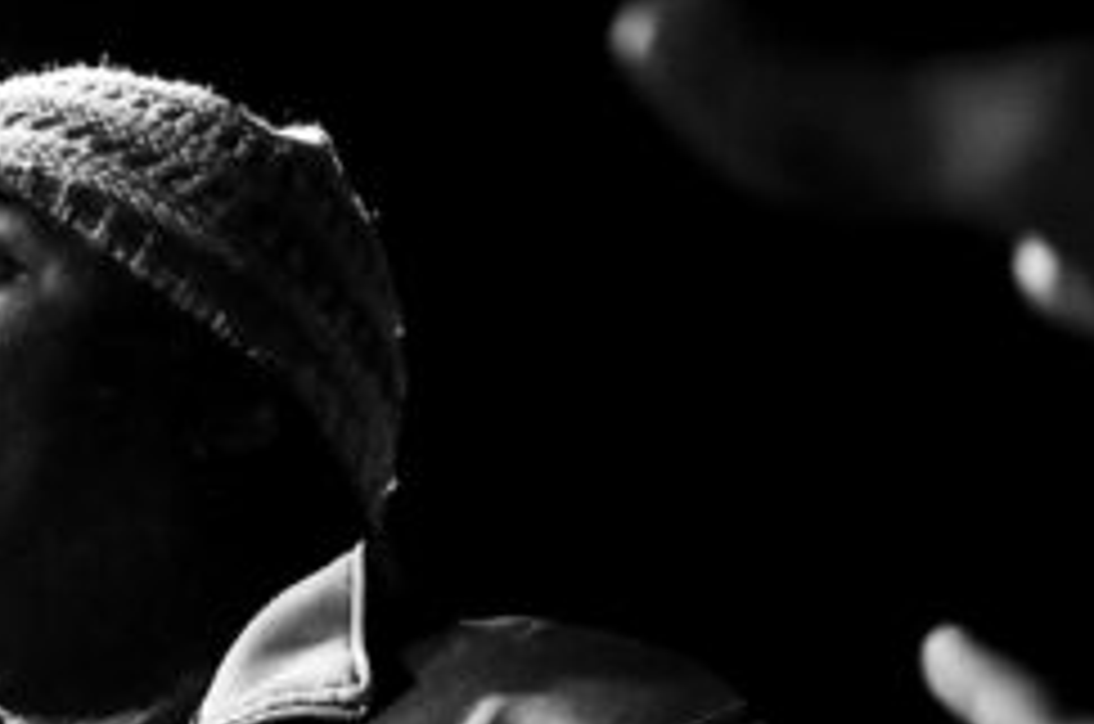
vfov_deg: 10.1
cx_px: -81
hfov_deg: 15.1
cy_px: 917
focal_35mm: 133
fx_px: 4034
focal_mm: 28
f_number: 2.8
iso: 3200
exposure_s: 1/125
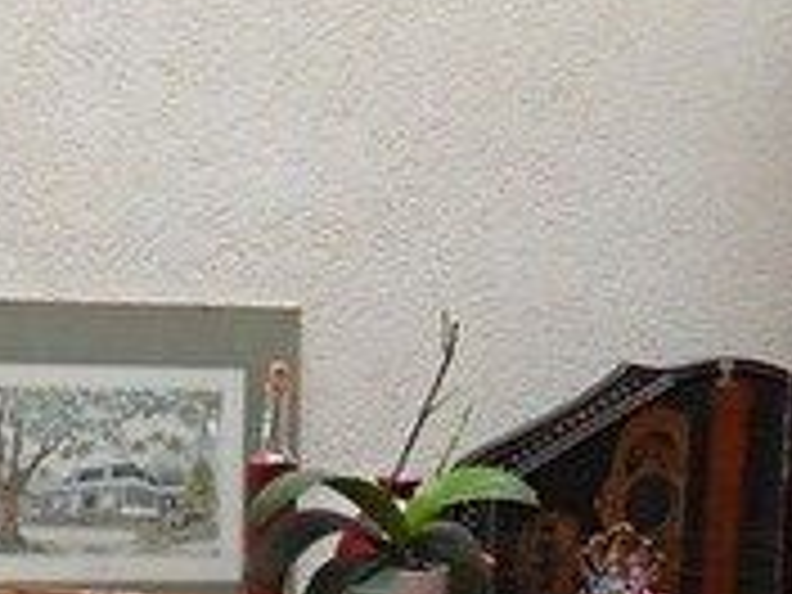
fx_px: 3729
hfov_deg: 12.1
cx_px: 225
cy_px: 1055
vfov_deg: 8.7
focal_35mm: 163
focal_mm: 6.72
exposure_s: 1/30
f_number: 3.1
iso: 200
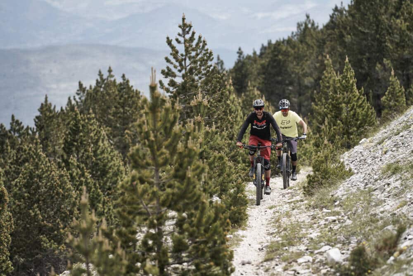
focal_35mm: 200
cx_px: 206
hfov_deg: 10.3
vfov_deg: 6.9
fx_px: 2295
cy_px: 138
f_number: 4
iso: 200
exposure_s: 1/800
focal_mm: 200
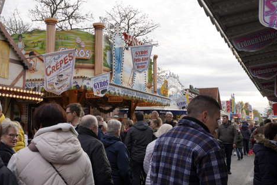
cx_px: 124
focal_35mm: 44
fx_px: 339
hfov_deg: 44.4
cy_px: 80
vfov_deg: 30.5
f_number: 8
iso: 200
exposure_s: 1/250
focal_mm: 26
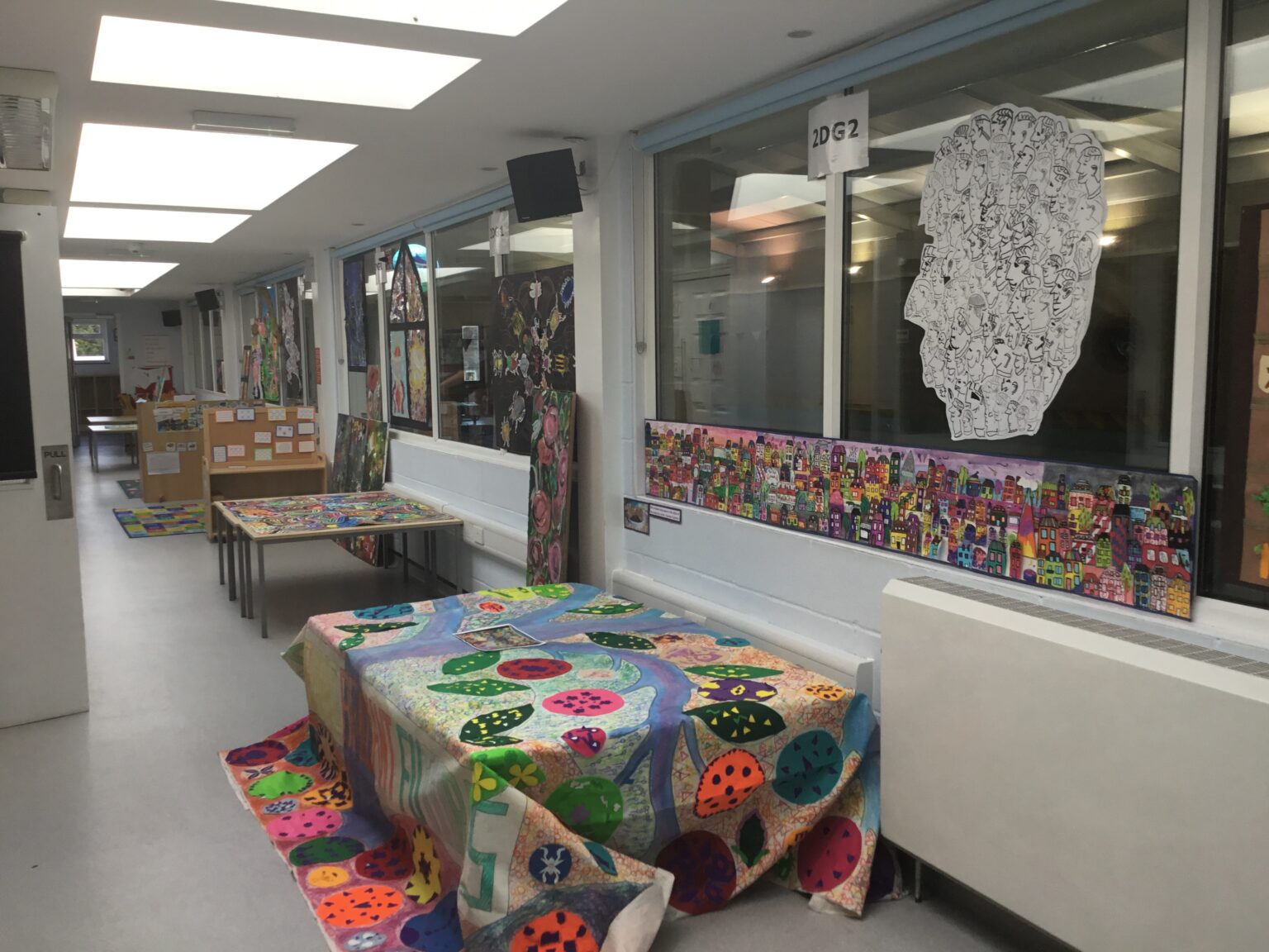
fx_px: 1136
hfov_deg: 58.4
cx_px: 634
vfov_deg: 45.4
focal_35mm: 31
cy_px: 476
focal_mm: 3.3
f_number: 2.4
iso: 32
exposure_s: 1/50
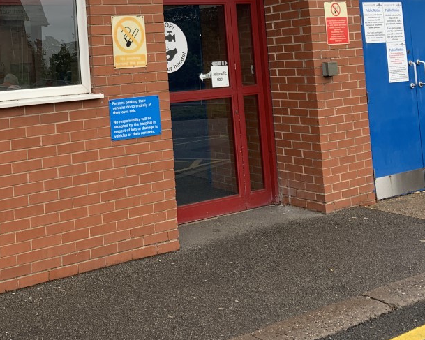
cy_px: 29
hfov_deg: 36.6
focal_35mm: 50
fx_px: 629
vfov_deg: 28.9
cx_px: 116
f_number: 1.8
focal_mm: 4.25
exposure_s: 1/321
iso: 25
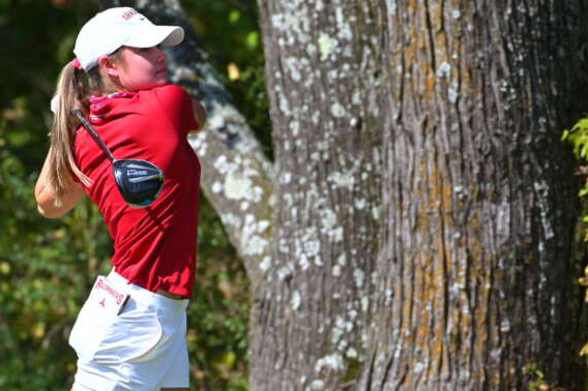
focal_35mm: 703
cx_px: 107
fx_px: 11475
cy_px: 264
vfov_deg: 2.0
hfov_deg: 2.9
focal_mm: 390
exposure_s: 1/1250
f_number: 5.6
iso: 320
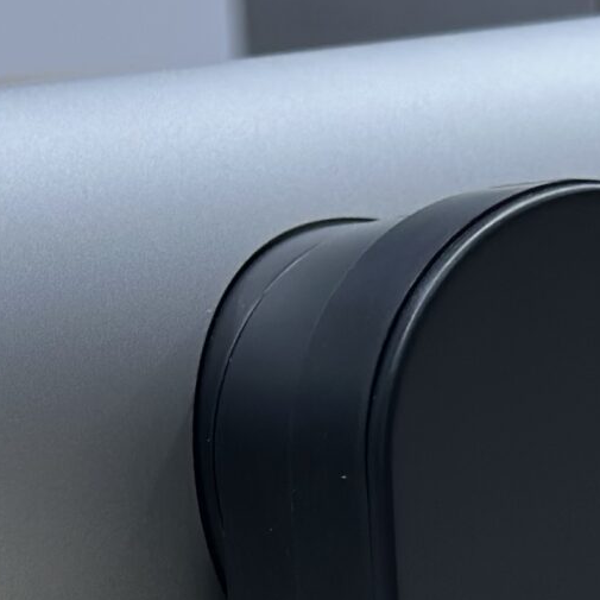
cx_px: 215
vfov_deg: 7.8
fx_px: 4216
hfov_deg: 8.1
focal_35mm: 215
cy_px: 1117
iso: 64
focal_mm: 6.86
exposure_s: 1/100
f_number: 1.78
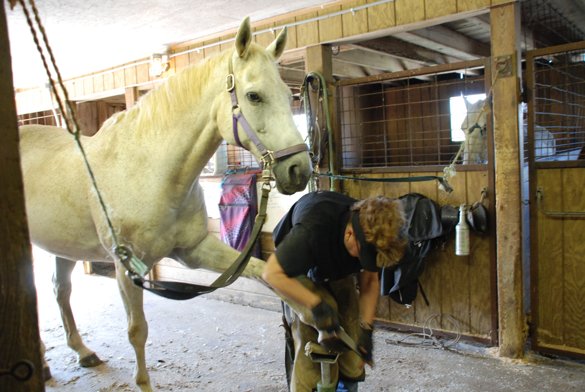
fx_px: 488
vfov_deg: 43.7
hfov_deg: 61.9
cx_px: 292
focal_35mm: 30
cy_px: 196
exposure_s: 1/40
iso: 800
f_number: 3.8
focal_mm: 20
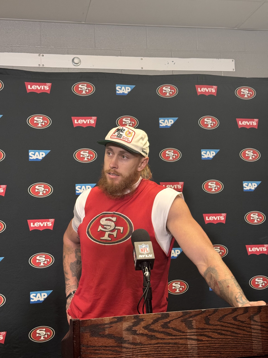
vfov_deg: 39.7
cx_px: 134
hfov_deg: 30.3
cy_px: 179
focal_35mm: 48
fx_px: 495
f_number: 1.78
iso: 250
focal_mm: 6.76
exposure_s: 1/60
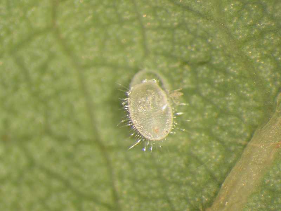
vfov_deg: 17.6
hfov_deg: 23.3
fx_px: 682
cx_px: 140
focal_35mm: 84
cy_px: 106
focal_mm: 17.5
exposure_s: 1/3.7
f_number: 3.6
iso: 100
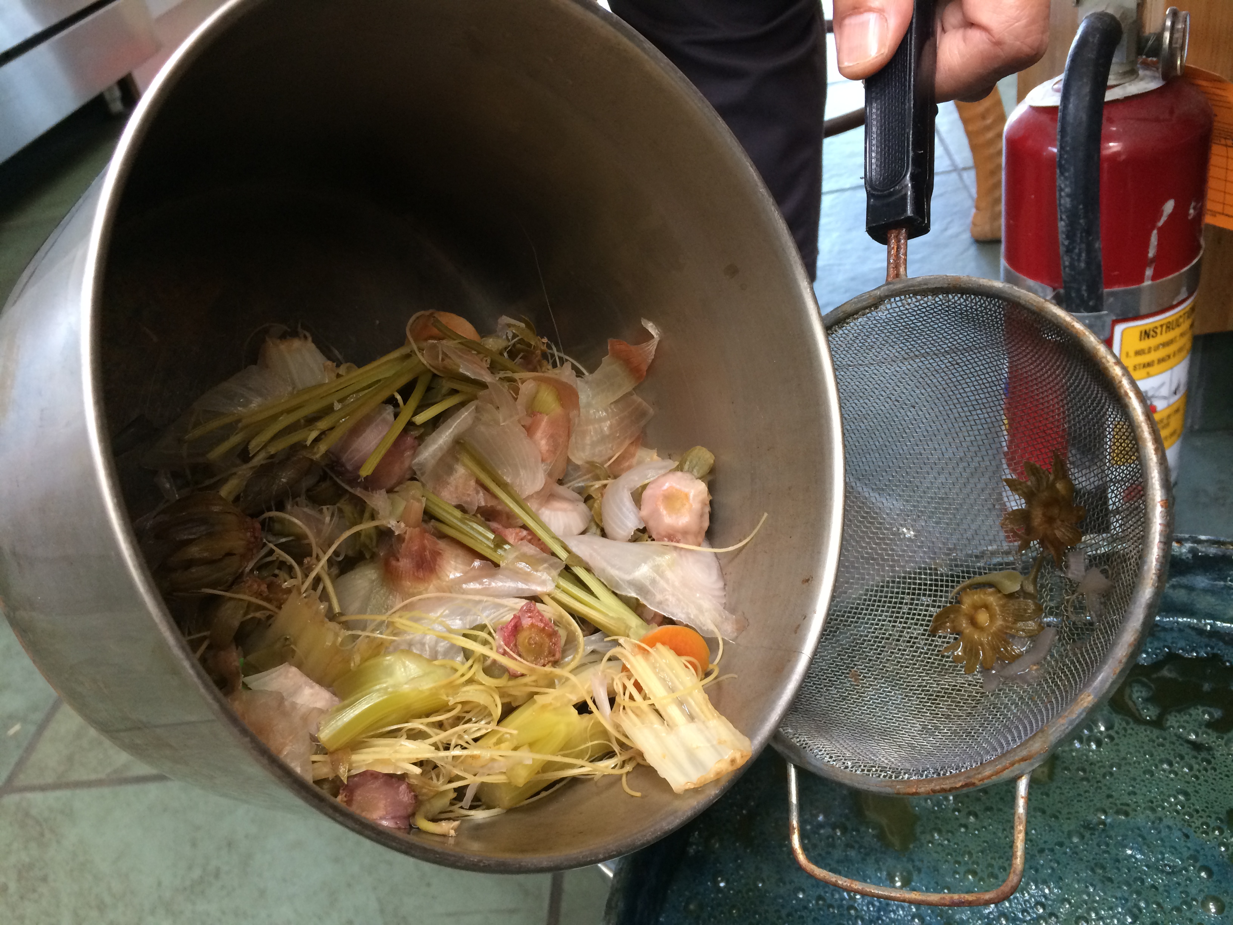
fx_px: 1033
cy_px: 462
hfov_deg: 61.7
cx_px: 616
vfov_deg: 48.2
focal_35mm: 29
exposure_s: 1/30
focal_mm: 4.15
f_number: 2.2
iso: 125
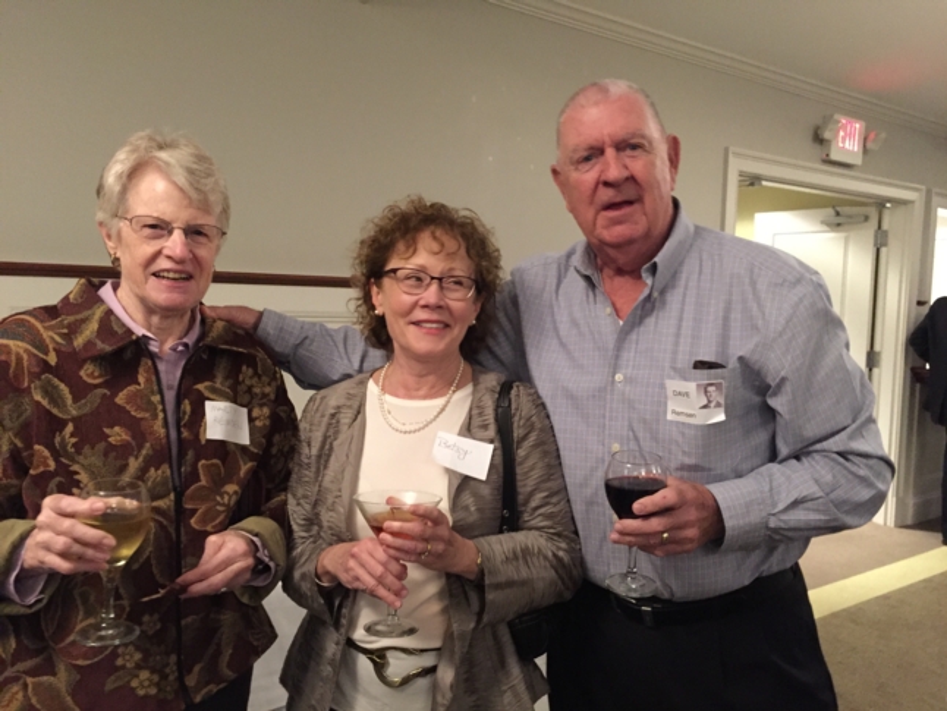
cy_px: 356
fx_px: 794
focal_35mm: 29
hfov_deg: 61.6
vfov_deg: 48.3
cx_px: 474
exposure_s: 1/15
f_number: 2.2
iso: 500
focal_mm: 4.15
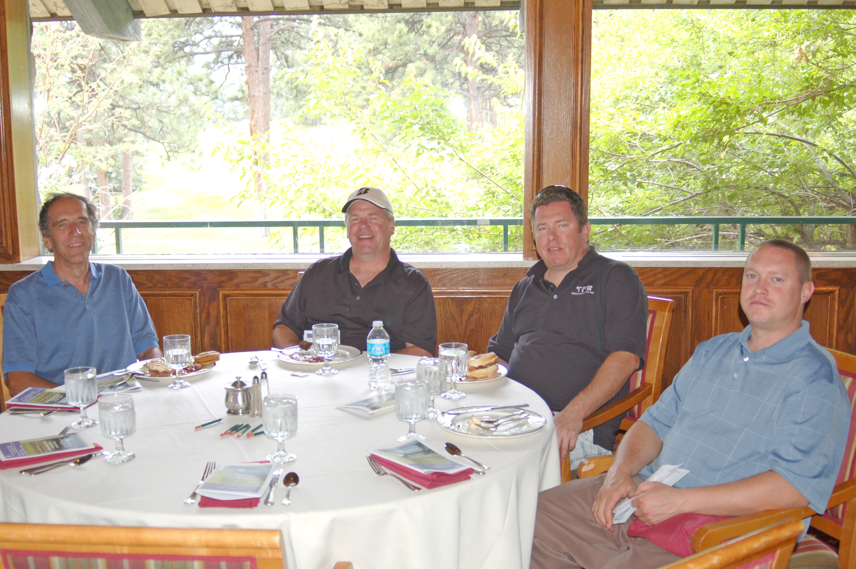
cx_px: 428
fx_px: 998
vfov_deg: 31.8
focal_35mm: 42
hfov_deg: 46.4
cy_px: 284
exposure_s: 1/100
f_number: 3.3
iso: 200
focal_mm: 28
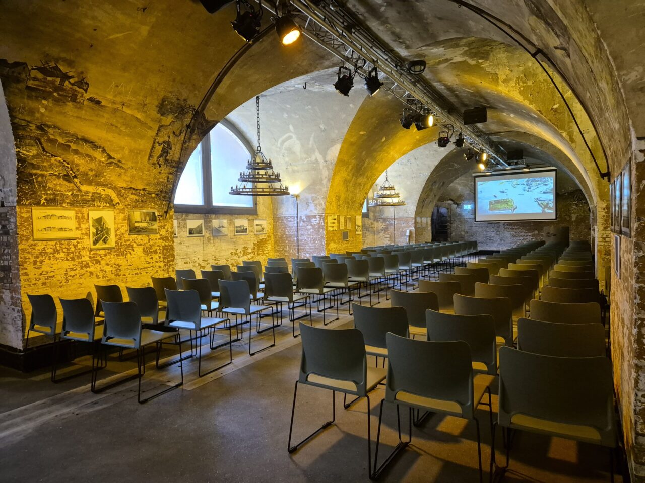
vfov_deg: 58.9
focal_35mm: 23
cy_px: 242
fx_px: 429
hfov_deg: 73.9
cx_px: 322
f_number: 1.8
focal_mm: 5.4
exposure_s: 1/50
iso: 1250
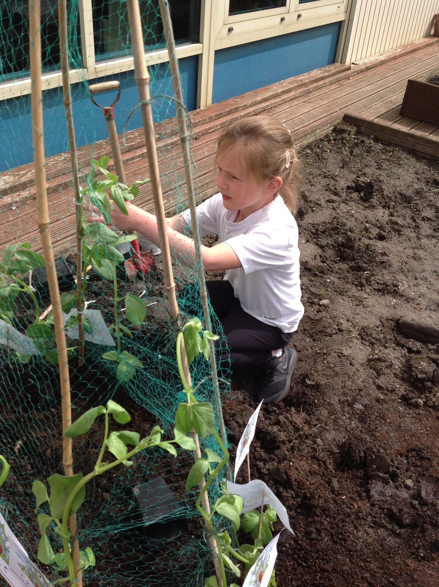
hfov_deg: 40.6
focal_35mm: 35
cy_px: 294
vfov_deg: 52.7
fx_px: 593
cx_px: 220
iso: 50
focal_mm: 4.28
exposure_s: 1/687
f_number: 2.4
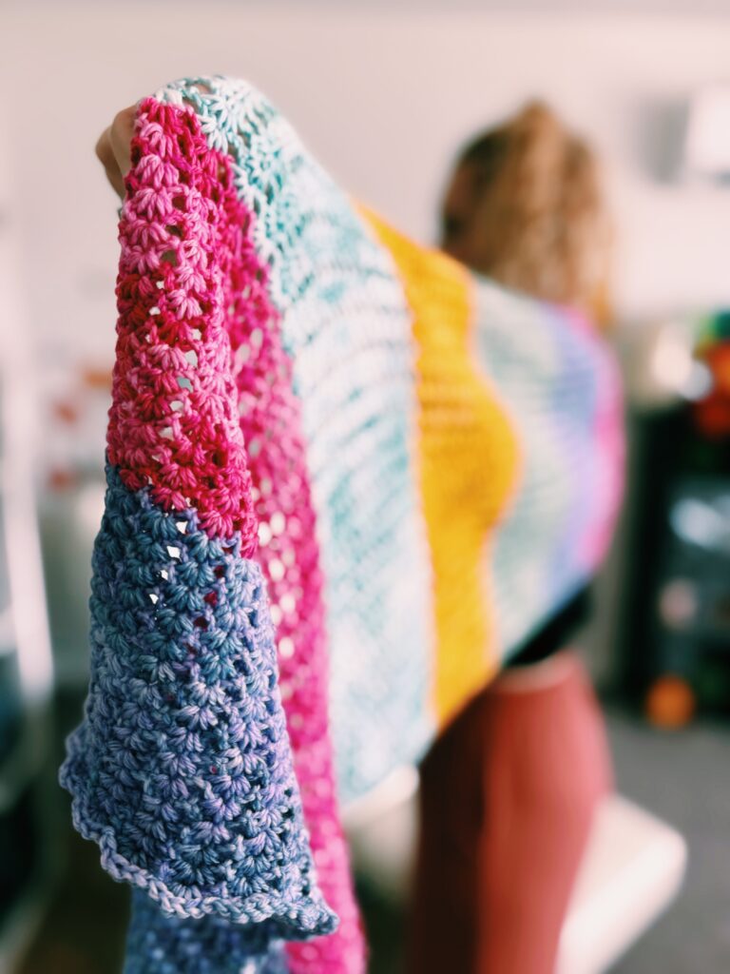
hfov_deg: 53.1
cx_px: 365
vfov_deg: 67.3
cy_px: 487
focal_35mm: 26
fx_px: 731
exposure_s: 1/60
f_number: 1.6
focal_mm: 5.96
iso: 100
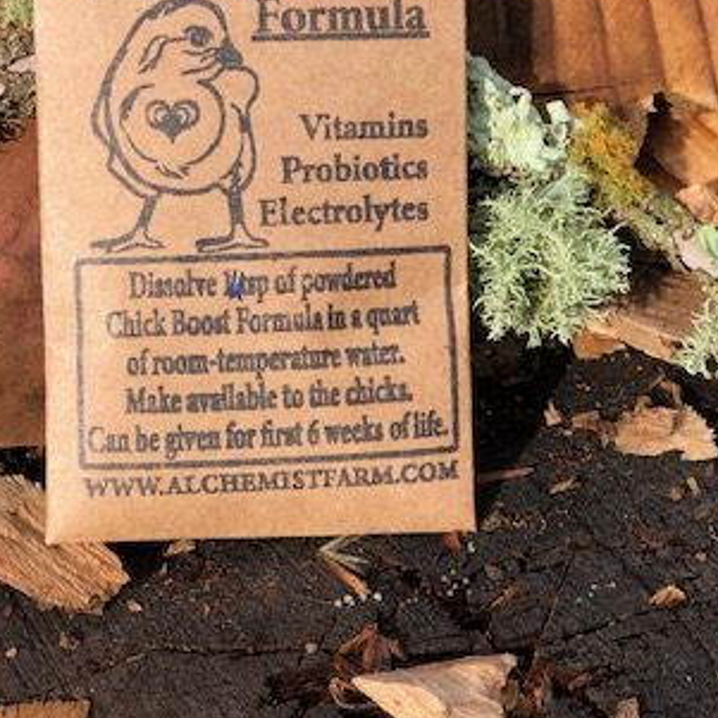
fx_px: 2511
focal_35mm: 107
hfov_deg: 16.3
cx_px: 289
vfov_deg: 16.1
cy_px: 79
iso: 20
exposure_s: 1/258
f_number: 2.8
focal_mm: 6.6
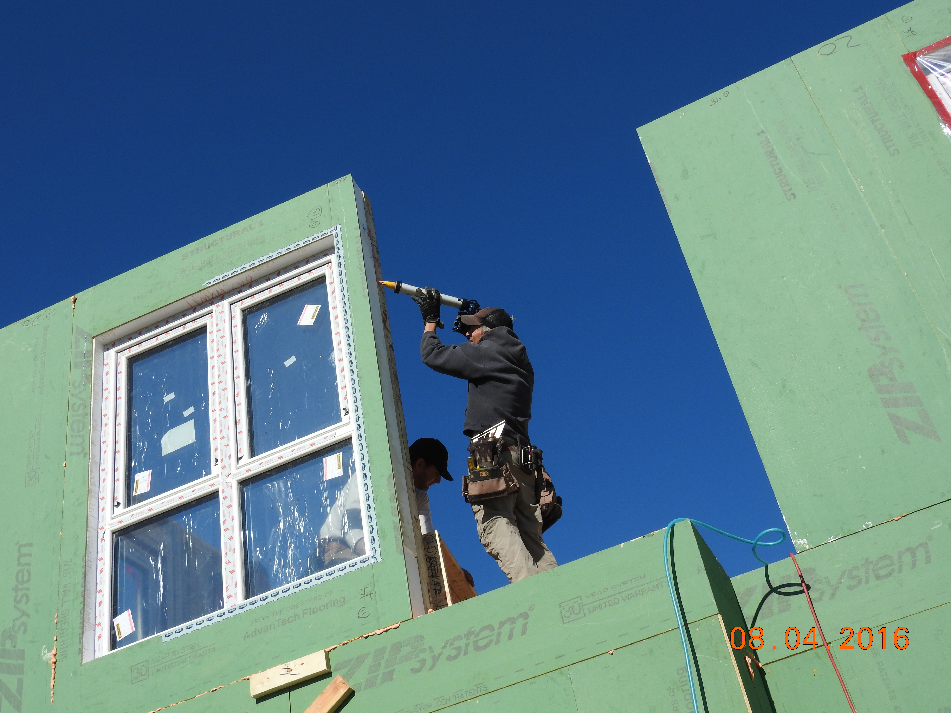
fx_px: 1236
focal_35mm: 45
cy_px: 356
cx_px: 476
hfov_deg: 42.1
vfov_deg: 32.2
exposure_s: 1/1600
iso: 100
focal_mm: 8.1
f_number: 4
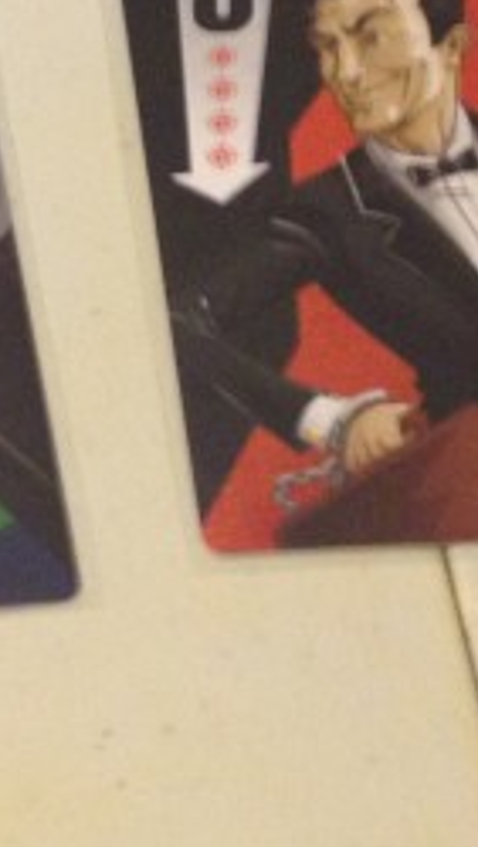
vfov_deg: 13.7
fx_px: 3508
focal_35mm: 156
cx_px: 102
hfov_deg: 7.8
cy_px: 257
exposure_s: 1/20
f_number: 2.4
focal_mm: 4.28
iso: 160
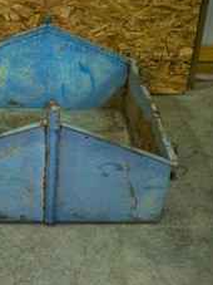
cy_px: 128
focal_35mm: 53
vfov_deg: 36.2
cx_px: 25
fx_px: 435
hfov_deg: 26.7
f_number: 3.1
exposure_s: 1/60
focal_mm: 6.3
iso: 200
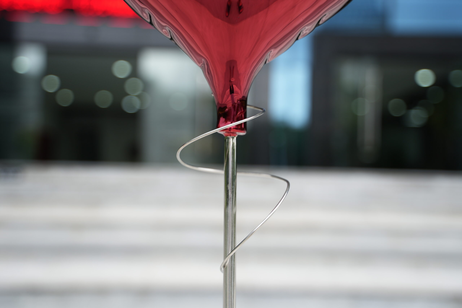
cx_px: 231
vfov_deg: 28.1
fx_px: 616
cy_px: 154
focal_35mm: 48
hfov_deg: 41.1
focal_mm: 48
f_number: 2.8
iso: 125
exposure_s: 1/320
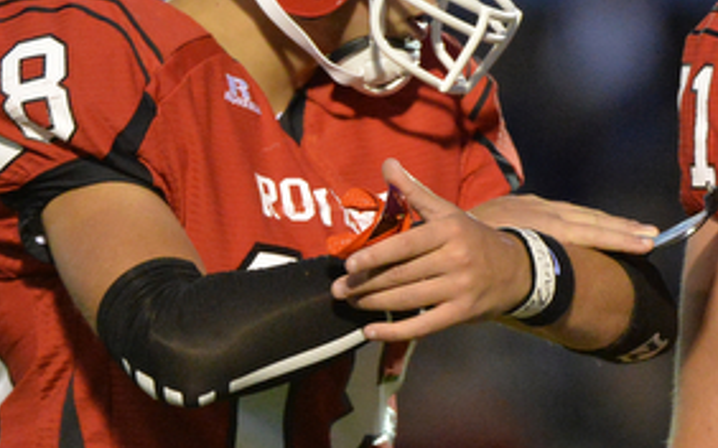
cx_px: 489
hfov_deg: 2.0
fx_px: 20362
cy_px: 295
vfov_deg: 1.3
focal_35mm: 1041
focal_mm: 360
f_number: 4
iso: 8000
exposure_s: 1/400
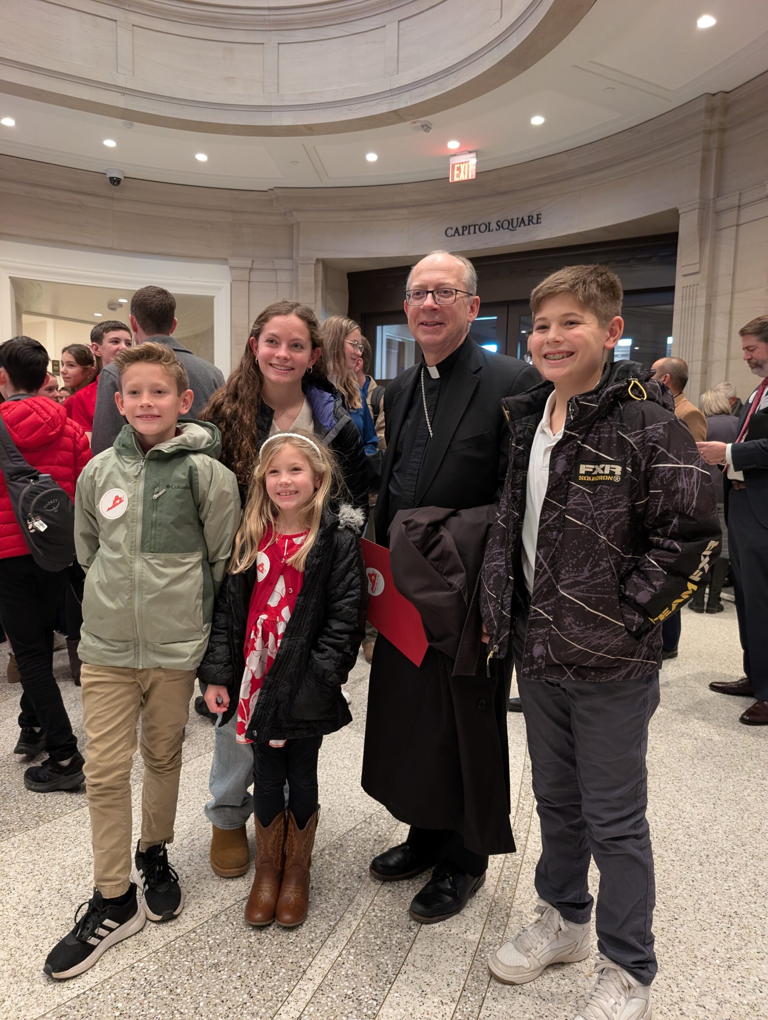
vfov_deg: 71.5
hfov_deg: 56.9
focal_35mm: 24
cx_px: 384
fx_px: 708
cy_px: 510
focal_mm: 6.9
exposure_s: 1/120
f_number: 1.68
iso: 640
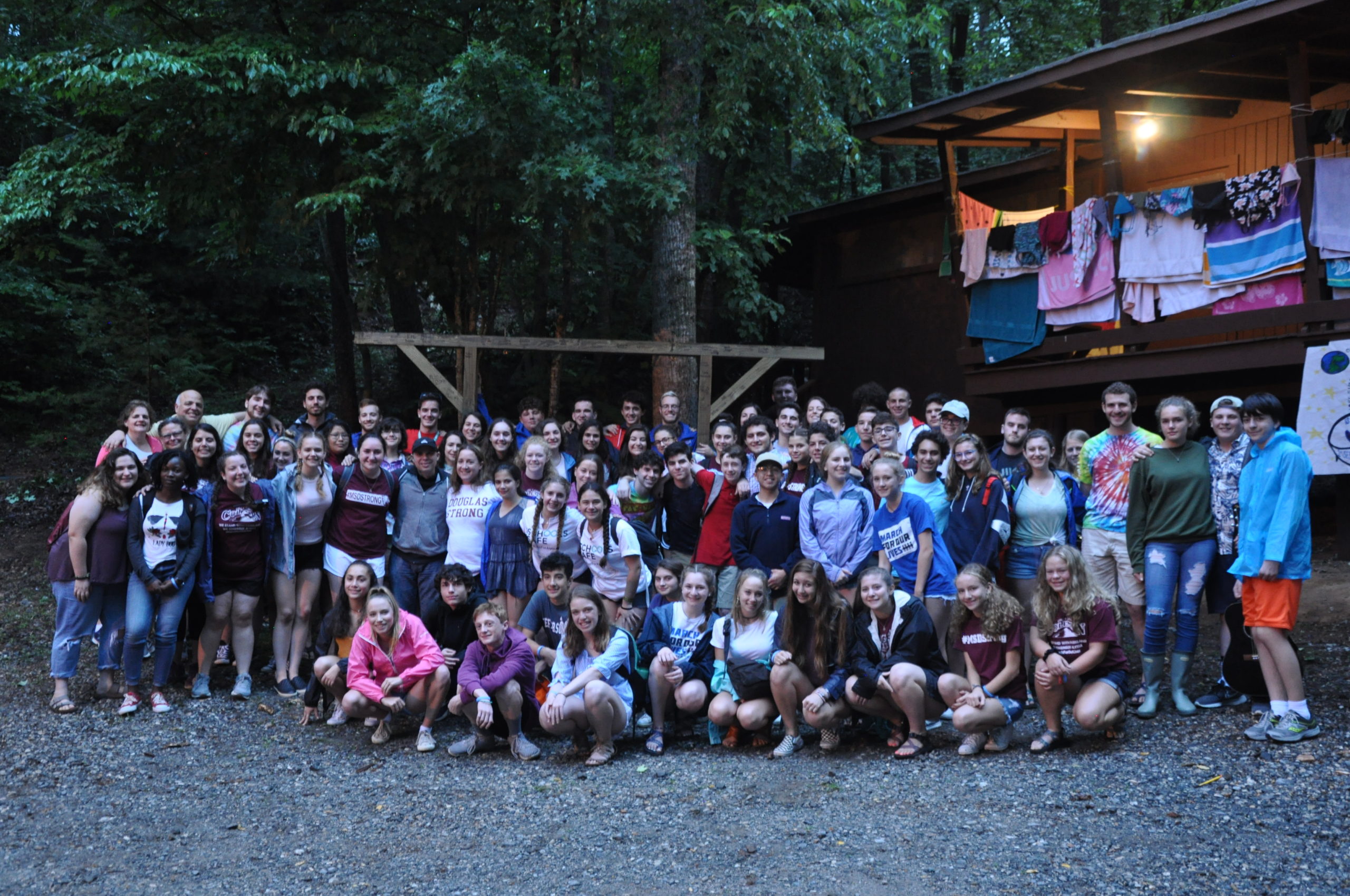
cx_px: 675
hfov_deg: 51.3
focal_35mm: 38
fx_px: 1404
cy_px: 448
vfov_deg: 35.4
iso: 1250
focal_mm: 25
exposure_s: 1/10
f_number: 4
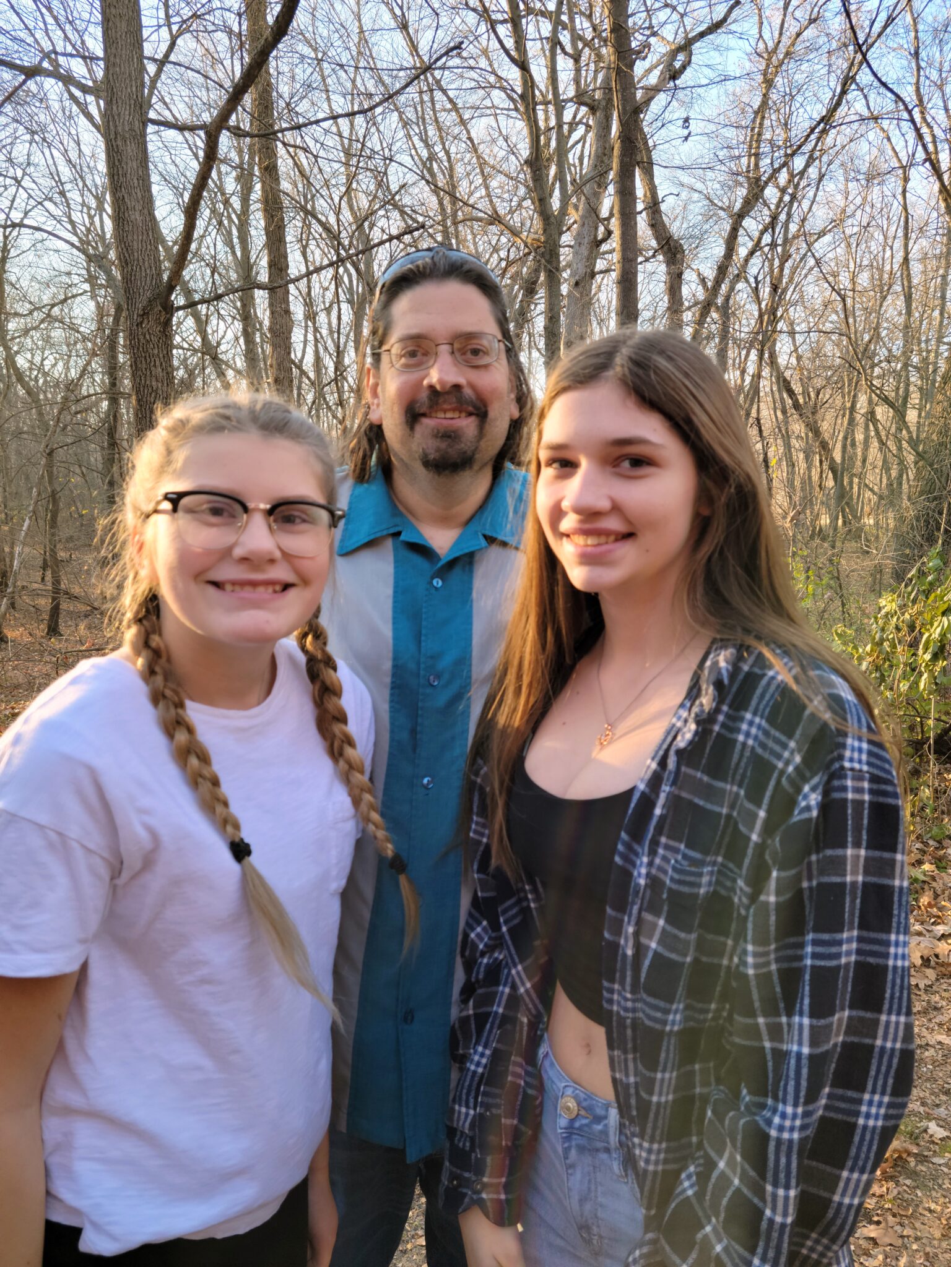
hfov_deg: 49.7
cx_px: 476
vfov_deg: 63.4
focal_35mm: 28
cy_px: 634
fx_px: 1026
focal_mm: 5.9
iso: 32
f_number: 2
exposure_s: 1/59
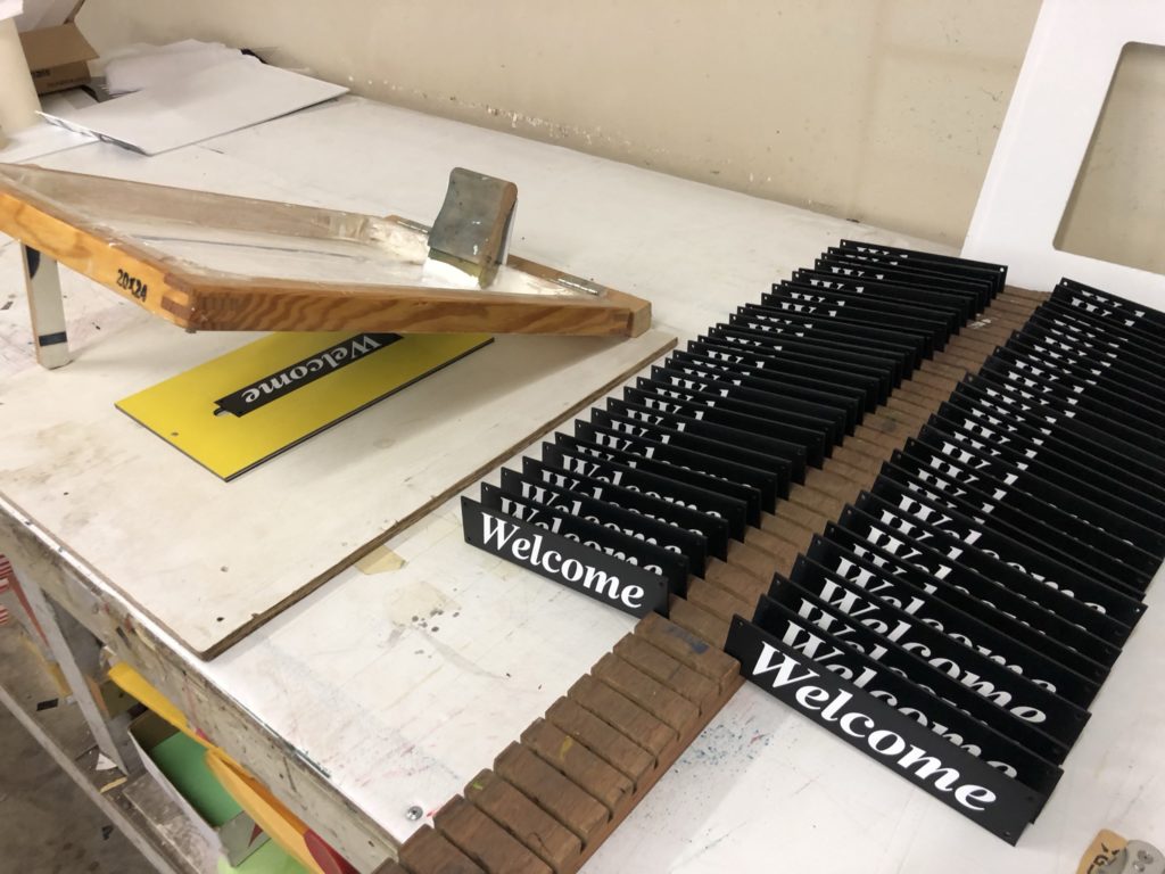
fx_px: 942
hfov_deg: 63.4
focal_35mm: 28
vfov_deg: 49.7
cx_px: 582
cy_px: 437
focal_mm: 3.99
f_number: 1.8
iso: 50
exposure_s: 1/15
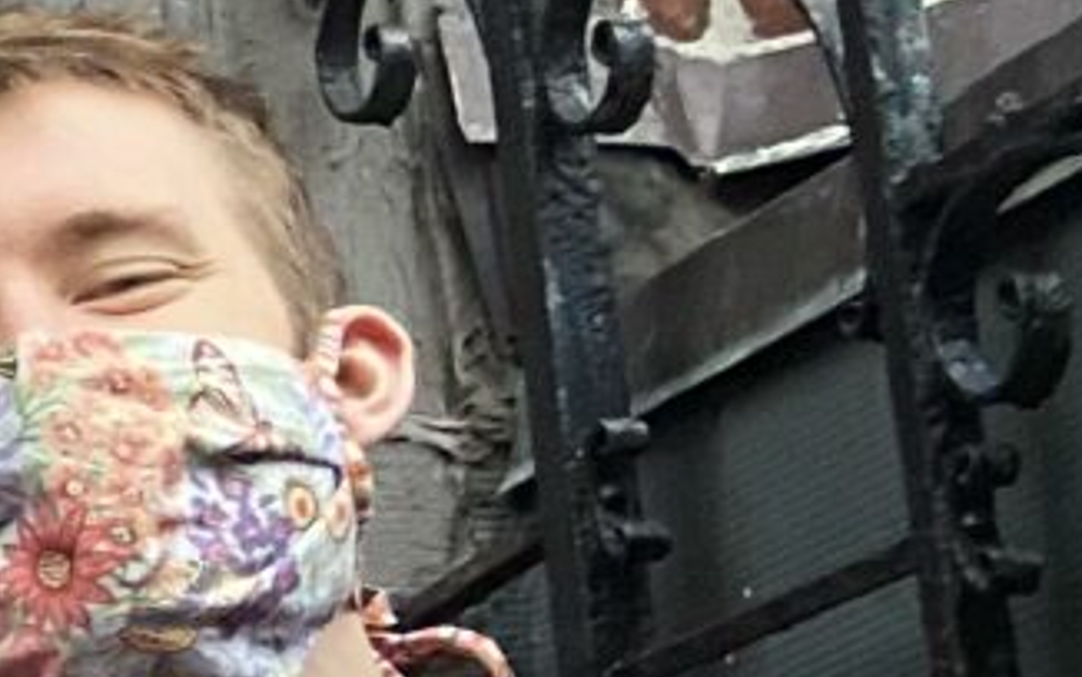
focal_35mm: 173
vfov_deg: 7.6
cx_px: -1660
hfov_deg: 10.2
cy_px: 465
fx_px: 5103
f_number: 1.8
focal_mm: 4.25
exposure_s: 1/60
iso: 320
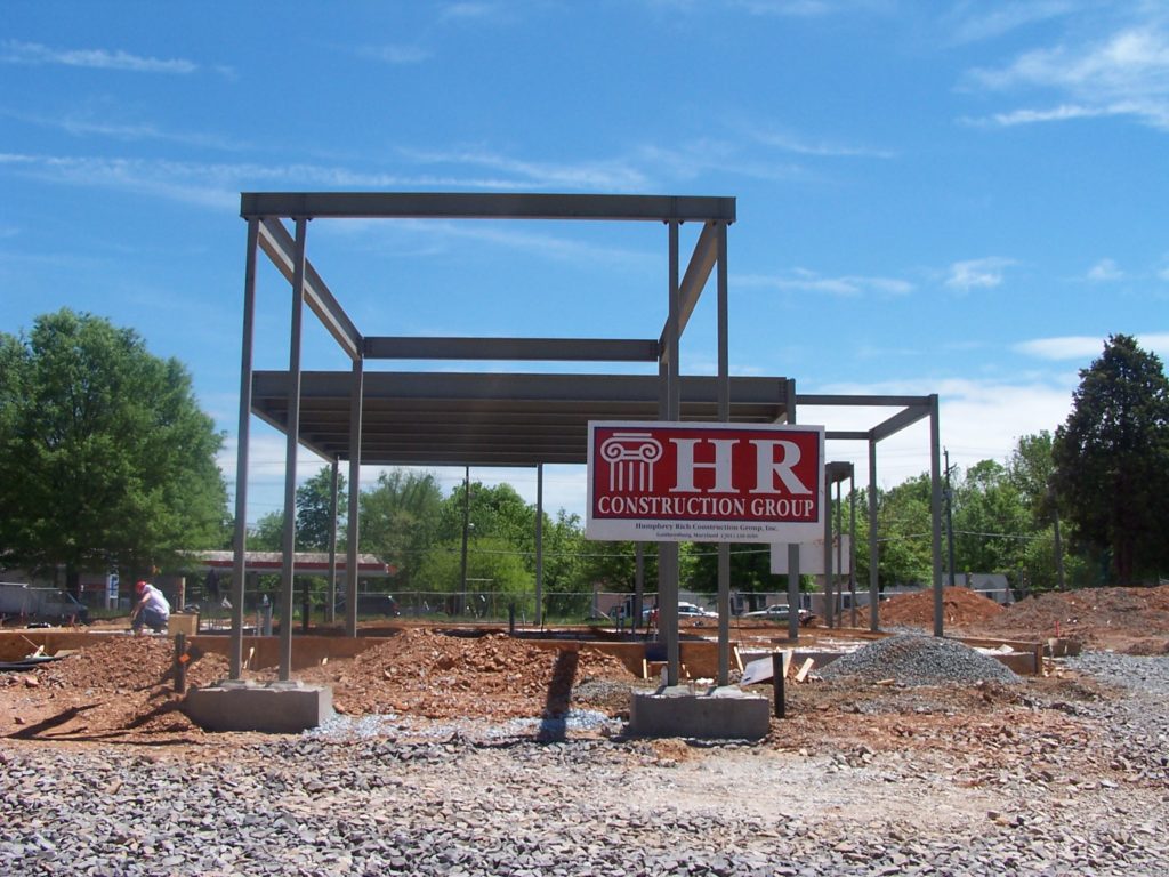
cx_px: 584
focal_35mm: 38
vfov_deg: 37.7
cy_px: 438
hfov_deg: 49.0
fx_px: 1283
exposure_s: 1/350
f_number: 5.6
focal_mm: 6.3
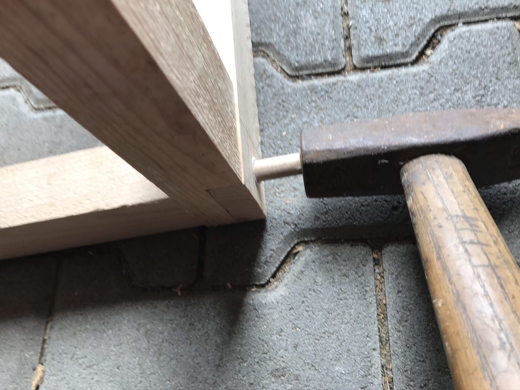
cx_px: 260
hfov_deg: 63.4
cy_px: 195
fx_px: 421
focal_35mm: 28
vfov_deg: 49.7
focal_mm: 3.99
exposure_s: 1/119
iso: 20
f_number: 1.8
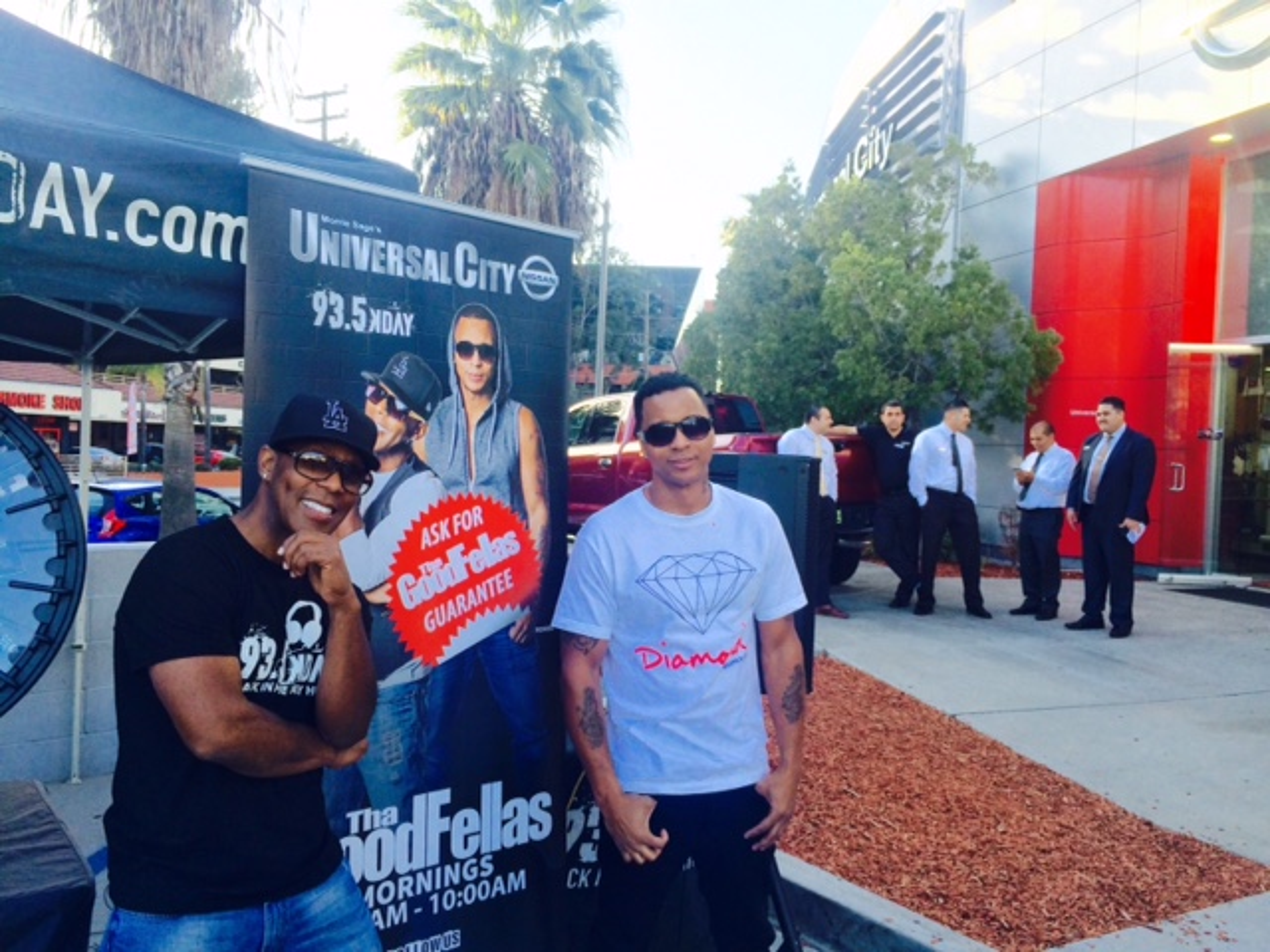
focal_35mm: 29
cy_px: 476
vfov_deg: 48.2
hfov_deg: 61.7
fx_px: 1064
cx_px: 635
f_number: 2.2
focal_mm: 4.15
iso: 32
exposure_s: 1/376
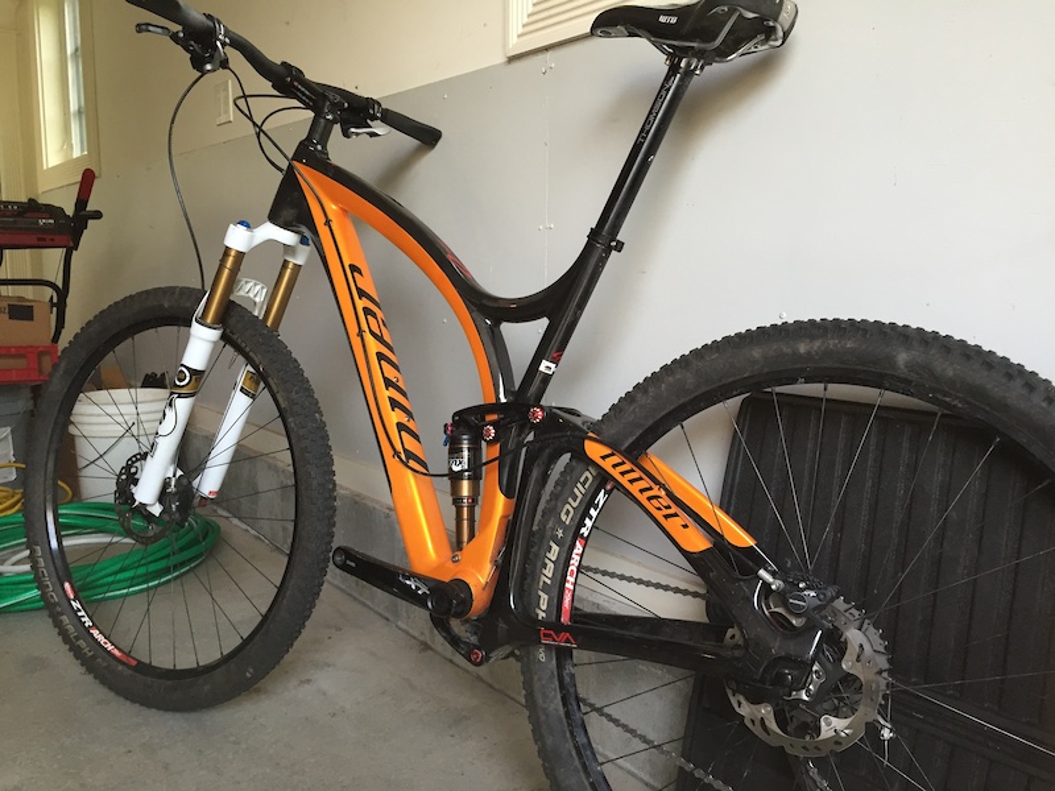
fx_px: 884
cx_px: 528
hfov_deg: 61.7
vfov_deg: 48.2
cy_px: 396
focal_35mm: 29
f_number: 2.2
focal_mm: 4.15
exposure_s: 1/30
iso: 80
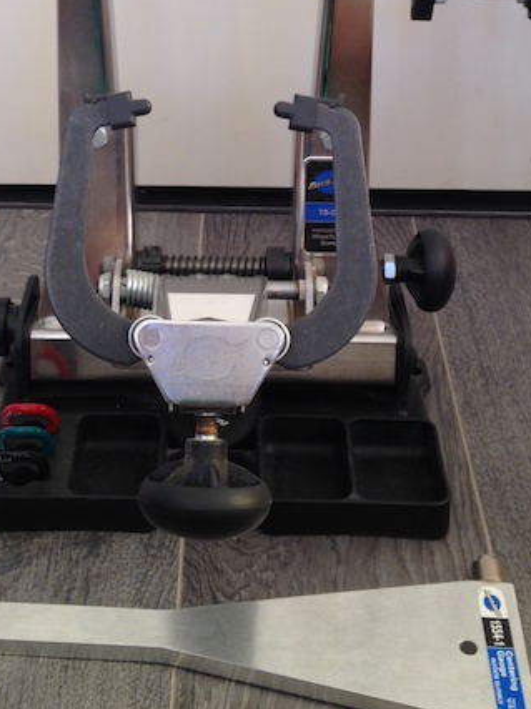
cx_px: 215
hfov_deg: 23.6
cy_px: 168
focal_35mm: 62
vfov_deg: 30.6
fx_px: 1269
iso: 50
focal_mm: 4.12
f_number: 2.4
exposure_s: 1/24
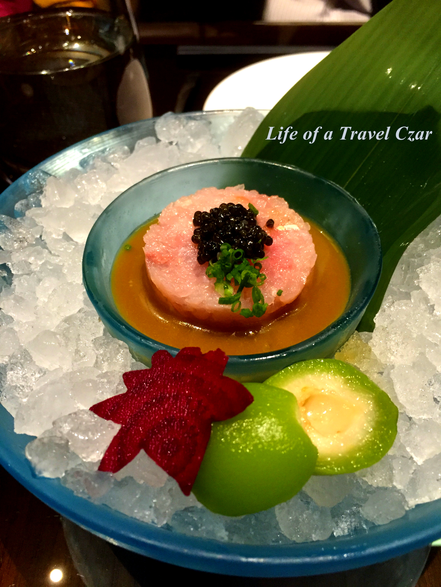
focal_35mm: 29
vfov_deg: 61.7
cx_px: 220
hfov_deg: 48.2
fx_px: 493
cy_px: 294
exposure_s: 1/24
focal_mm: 4.15
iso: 250
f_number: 2.2
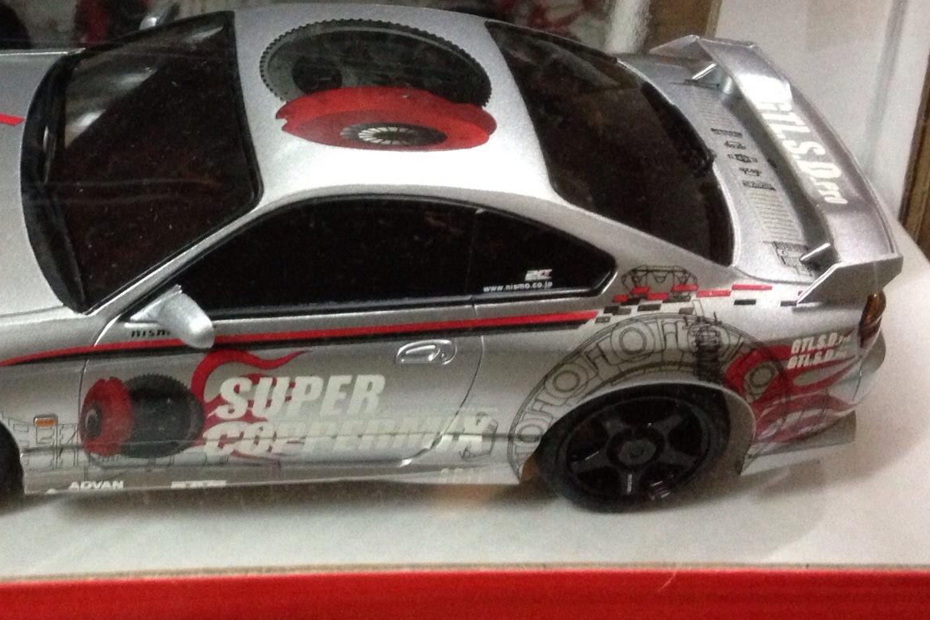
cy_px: 177
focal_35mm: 60
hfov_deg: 32.8
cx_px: 236
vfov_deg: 22.5
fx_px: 1550
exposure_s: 1/15
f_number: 2.4
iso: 500
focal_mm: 4.13
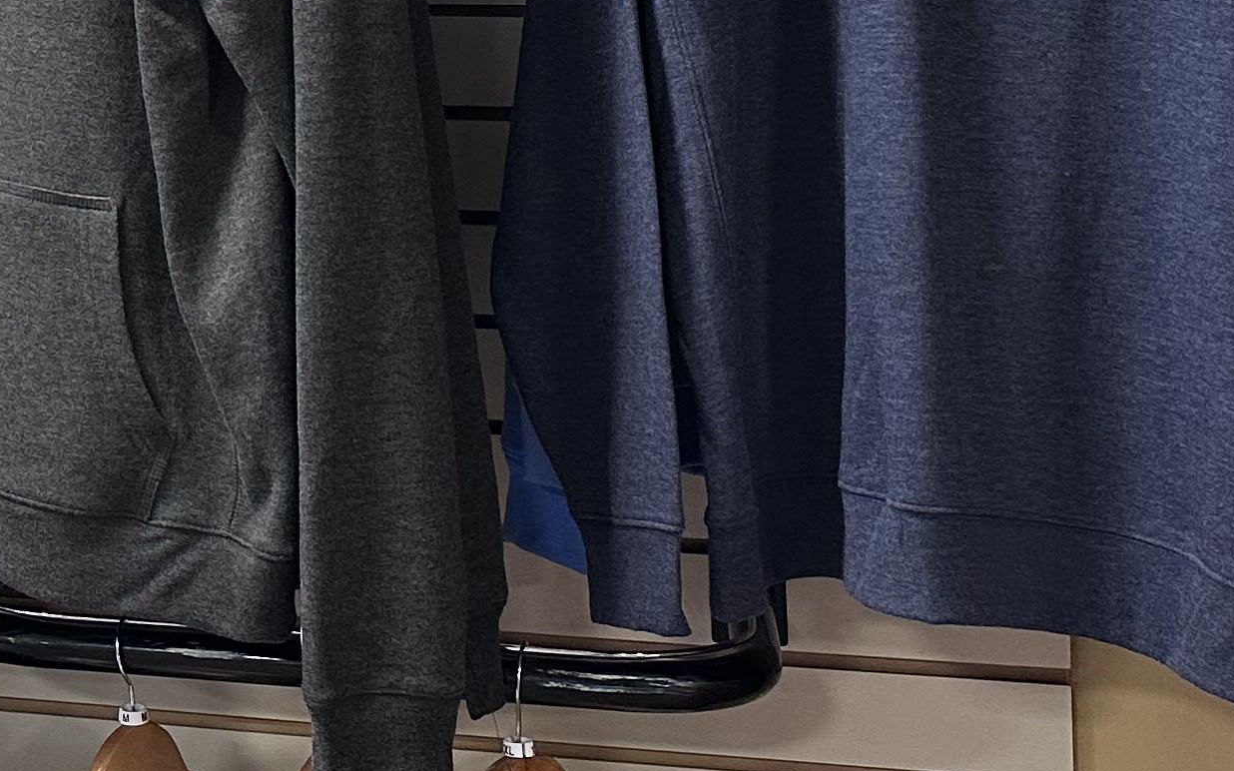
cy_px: -207
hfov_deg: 23.0
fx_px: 2791
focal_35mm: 83
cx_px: -232
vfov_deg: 15.1
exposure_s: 1/60
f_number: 1.78
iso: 160
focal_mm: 6.86
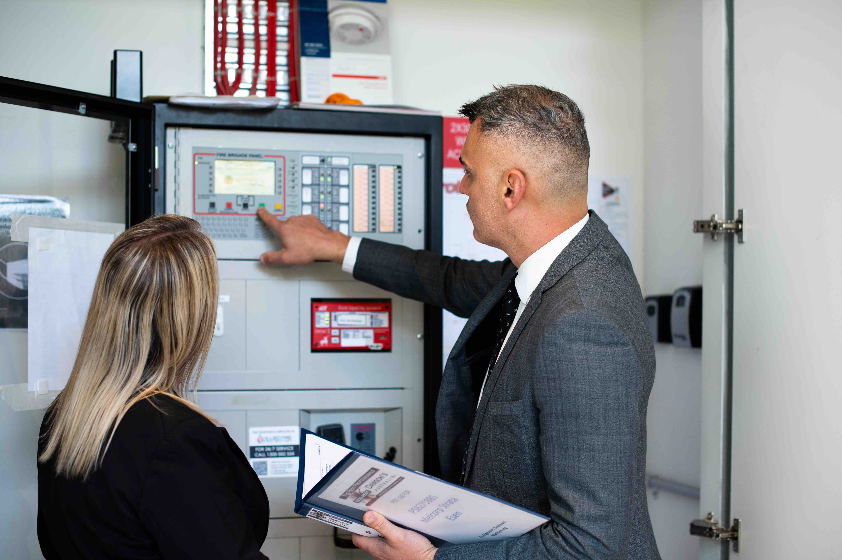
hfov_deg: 39.6
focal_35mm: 50
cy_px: 280
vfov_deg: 27.0
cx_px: 421
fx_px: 1169
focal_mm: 50
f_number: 2.8
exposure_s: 1/125
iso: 560
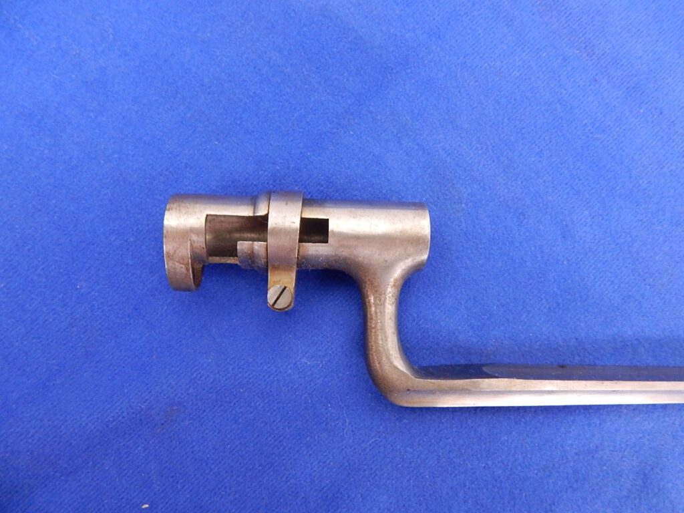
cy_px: 256
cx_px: 342
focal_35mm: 22
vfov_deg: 61.1
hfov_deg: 76.4
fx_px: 435
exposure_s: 1/8
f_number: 3
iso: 400
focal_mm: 4
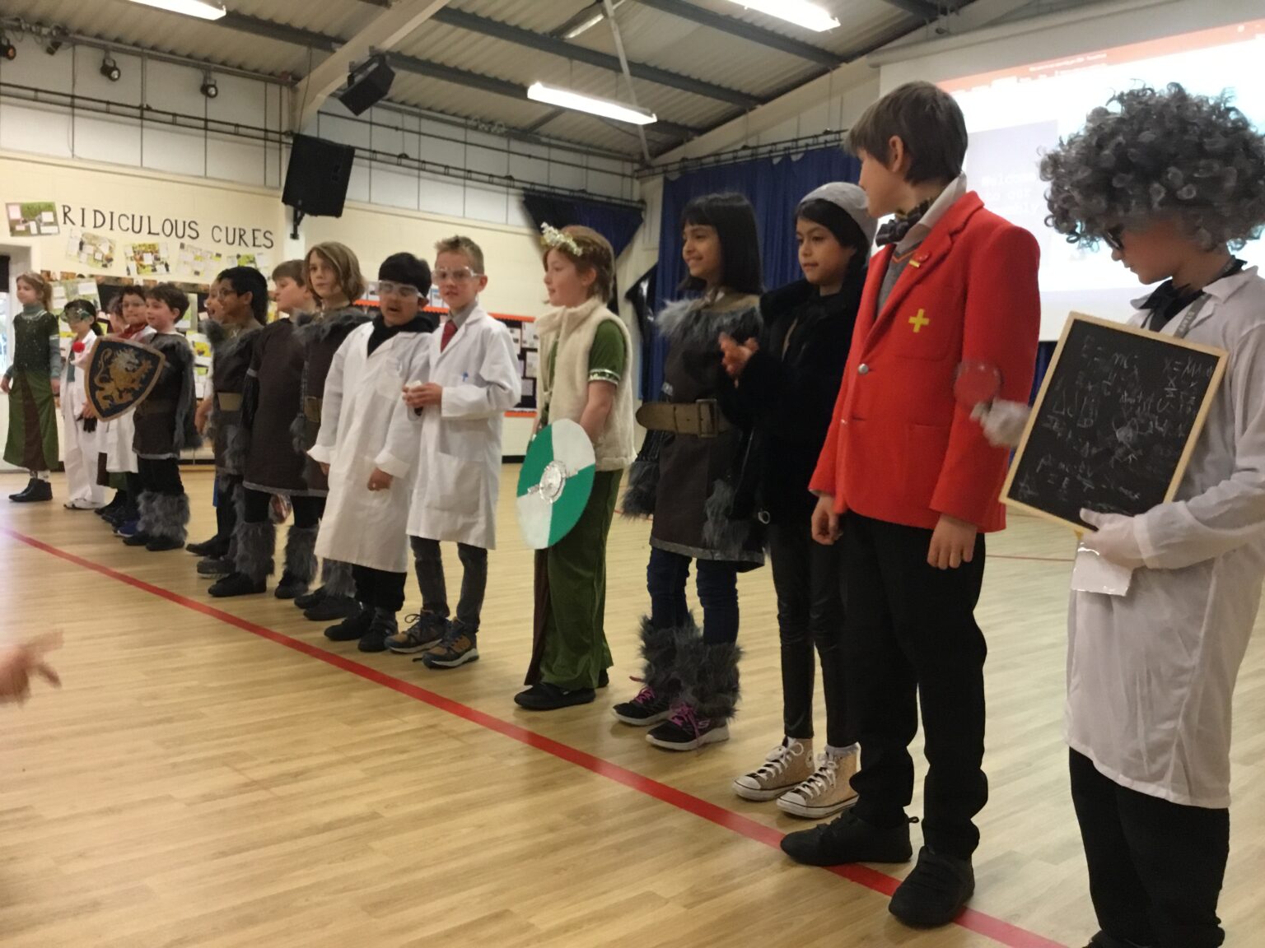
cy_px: 474
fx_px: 1133
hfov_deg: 58.4
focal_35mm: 31
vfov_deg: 45.4
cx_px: 632
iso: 200
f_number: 2.4
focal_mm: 3.3
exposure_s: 1/20
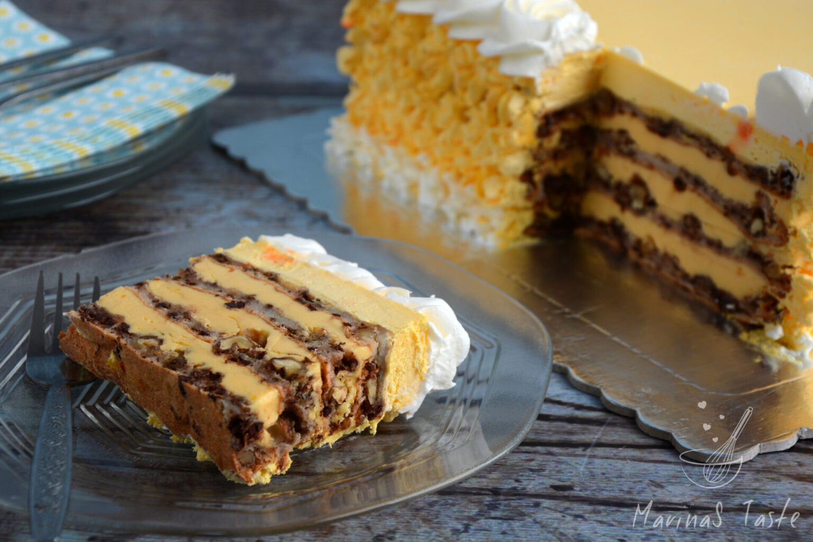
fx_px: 1965
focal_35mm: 87
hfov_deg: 23.4
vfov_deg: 15.7
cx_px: 406
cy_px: 271
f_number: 8
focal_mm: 58
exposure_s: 2
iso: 100
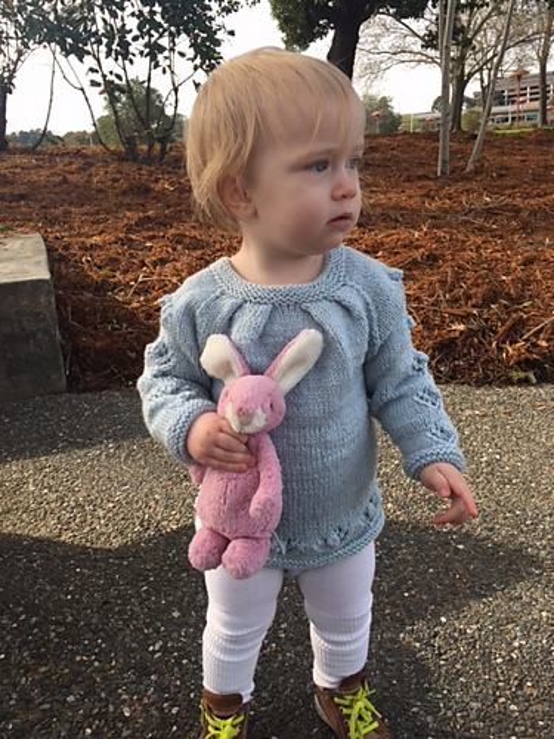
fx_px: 619
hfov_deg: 48.2
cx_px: 277
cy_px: 370
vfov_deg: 61.7
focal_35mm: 29
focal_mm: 4.15
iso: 25
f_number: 2.2
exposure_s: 1/450
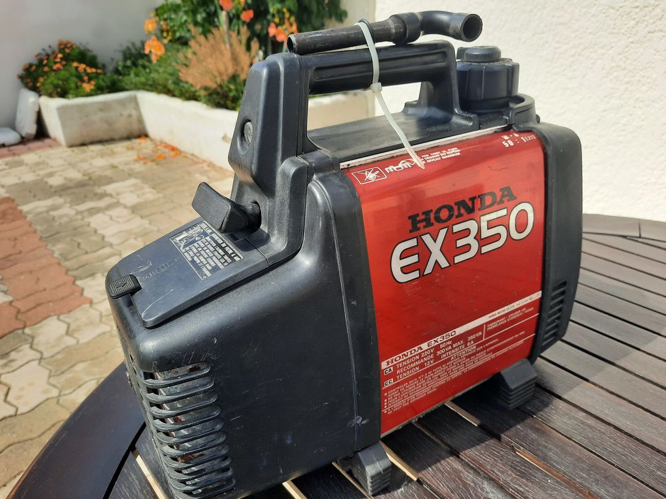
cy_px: 250
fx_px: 481
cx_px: 333
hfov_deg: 69.4
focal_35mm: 25
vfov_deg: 54.9
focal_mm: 4.6
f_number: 2
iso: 32
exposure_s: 1/808
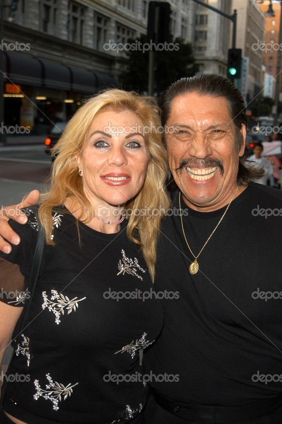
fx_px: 671
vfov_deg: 35.1
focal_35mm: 57
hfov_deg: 23.7
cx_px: 141
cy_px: 212
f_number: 5.6
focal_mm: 38
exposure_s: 1/180
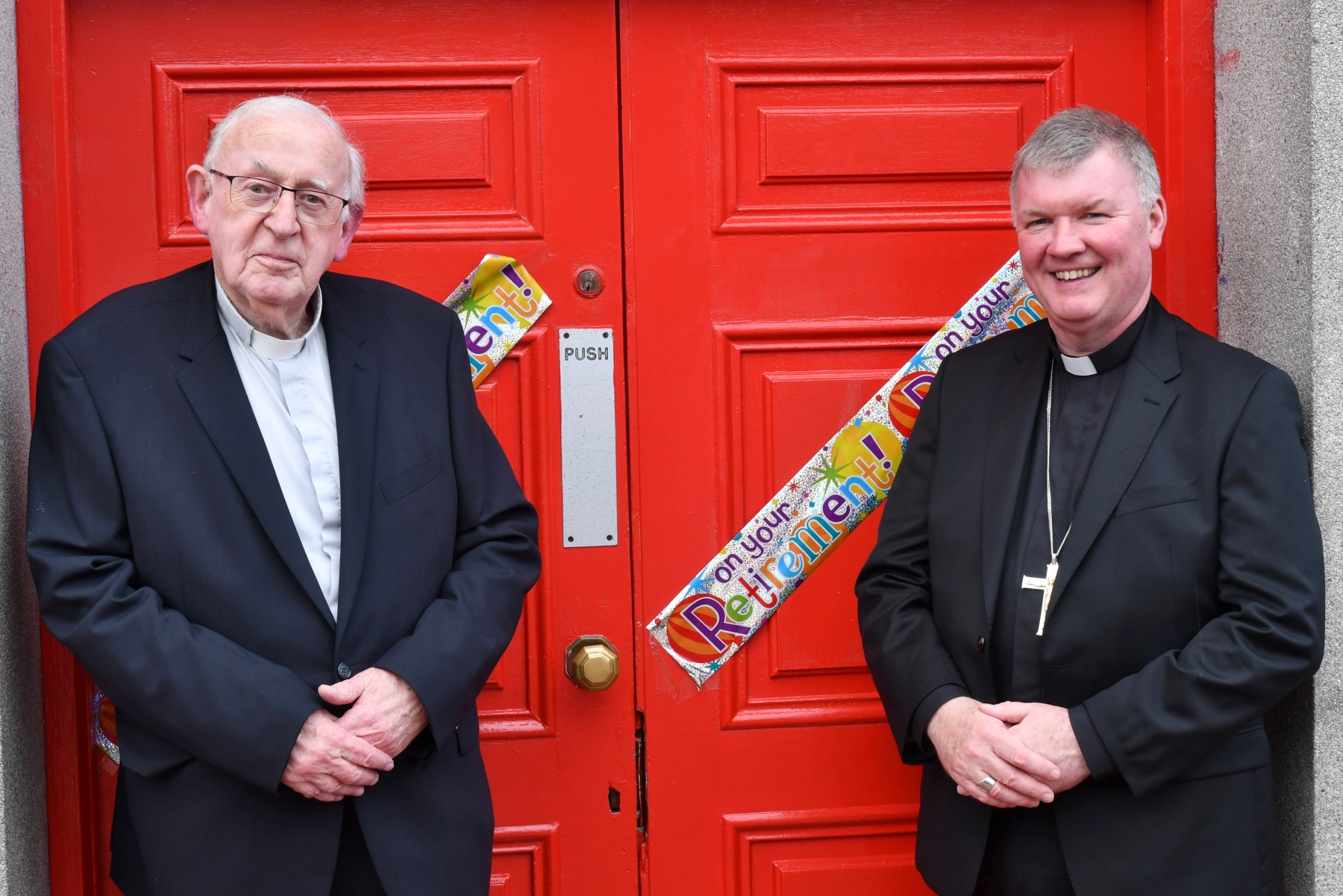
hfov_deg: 35.1
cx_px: 672
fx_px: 2126
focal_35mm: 57
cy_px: 448
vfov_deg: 23.8
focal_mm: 38
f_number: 8
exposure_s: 1/40
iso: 500
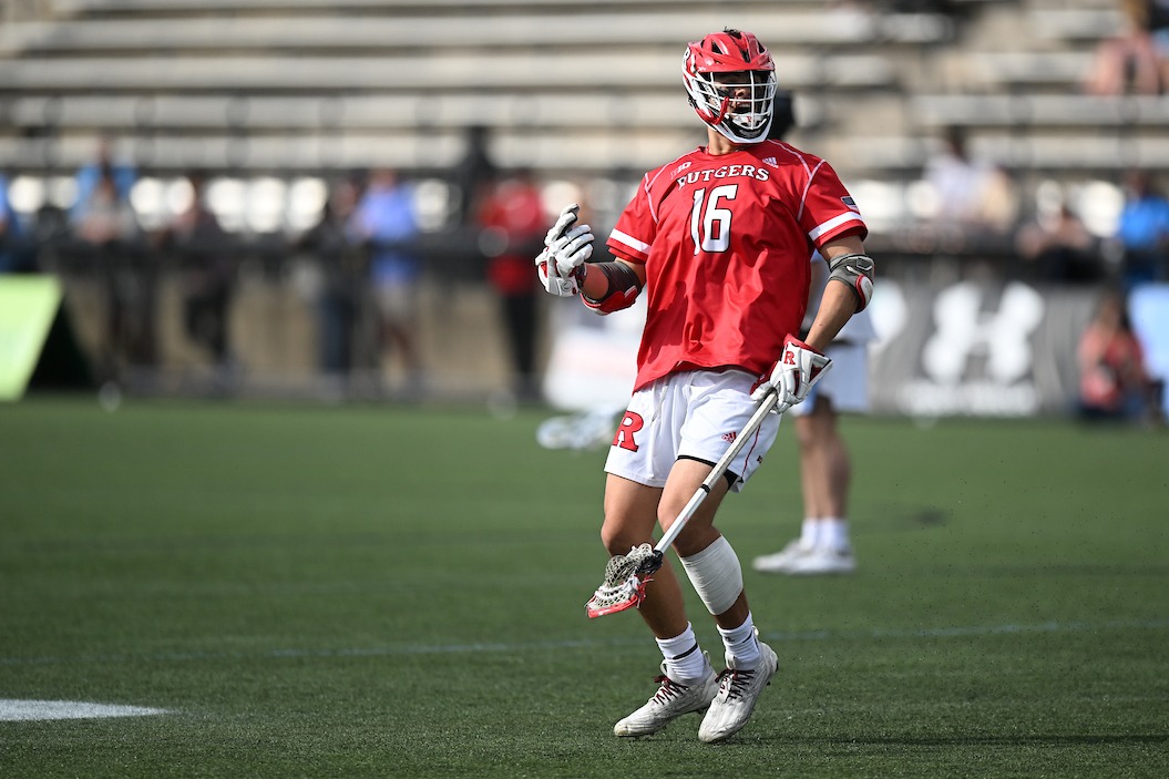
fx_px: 14772
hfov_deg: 4.5
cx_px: 656
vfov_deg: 3.0
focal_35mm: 455
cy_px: 351
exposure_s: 1/5000
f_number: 2.8
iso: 400
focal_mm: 400
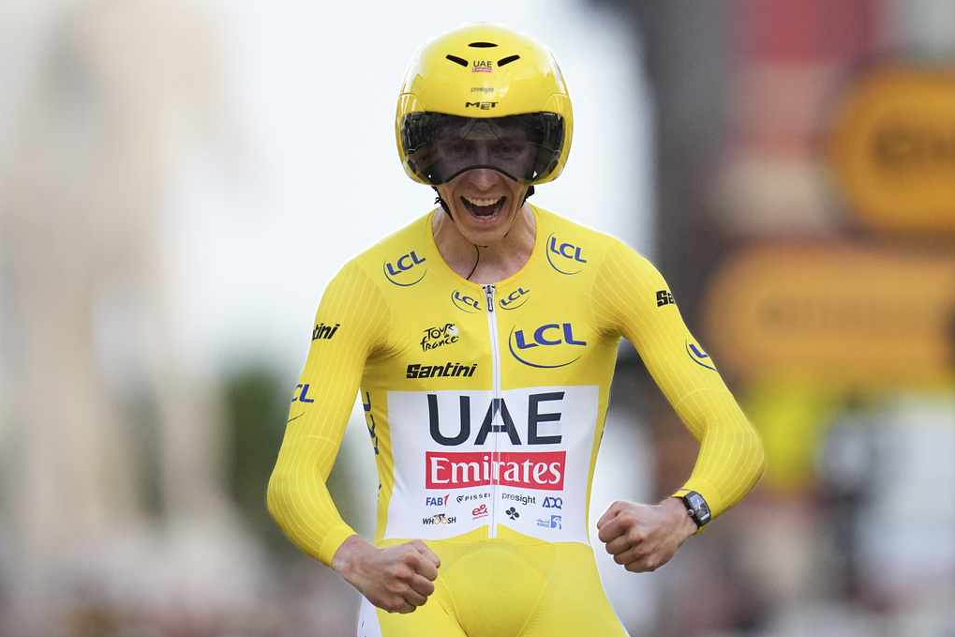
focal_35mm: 402
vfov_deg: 3.4
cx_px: 479
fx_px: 10662
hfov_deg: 5.1
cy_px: 318
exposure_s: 1/8000
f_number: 3.2
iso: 3200
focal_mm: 400
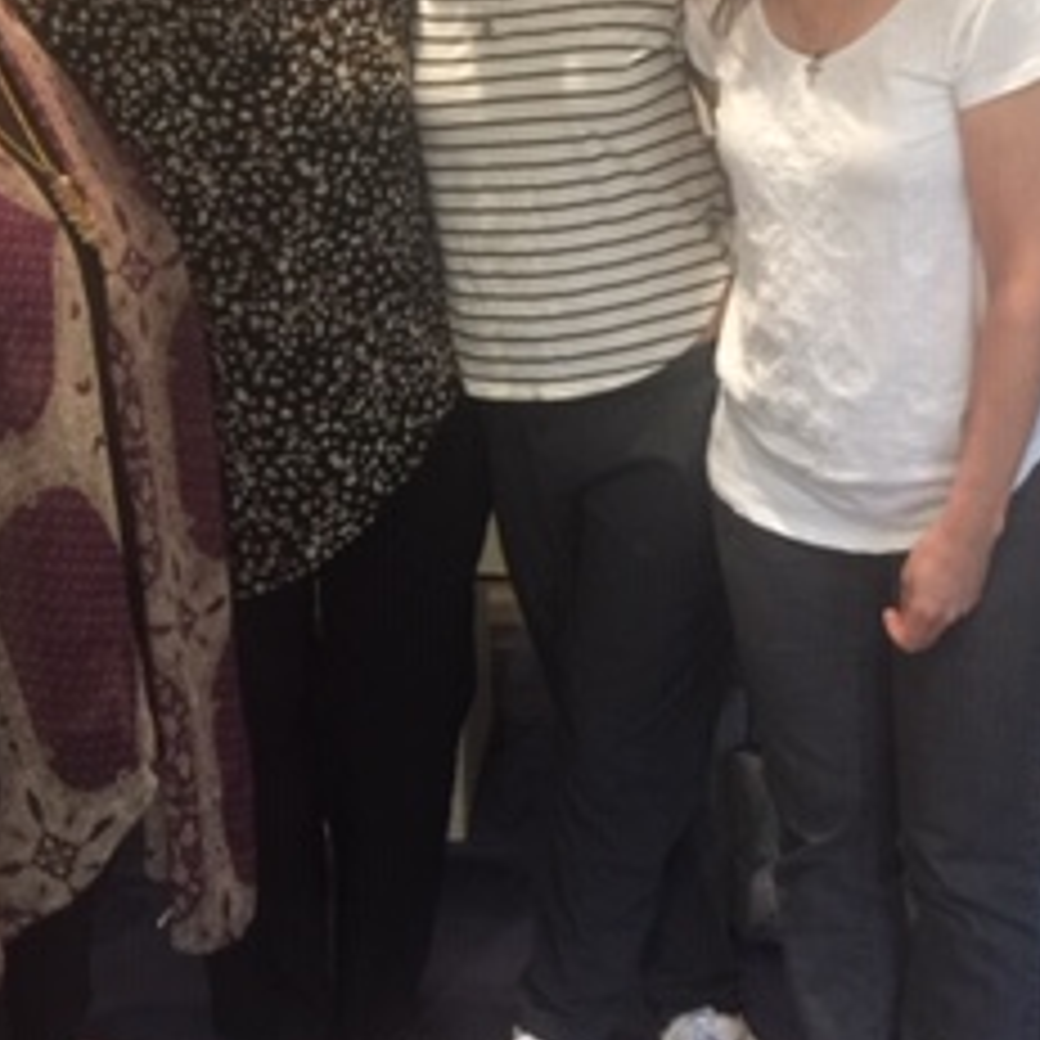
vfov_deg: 24.1
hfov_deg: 24.1
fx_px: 2413
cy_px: 270
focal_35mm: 71
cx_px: 261
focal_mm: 4.15
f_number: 2.2
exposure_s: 1/4
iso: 64
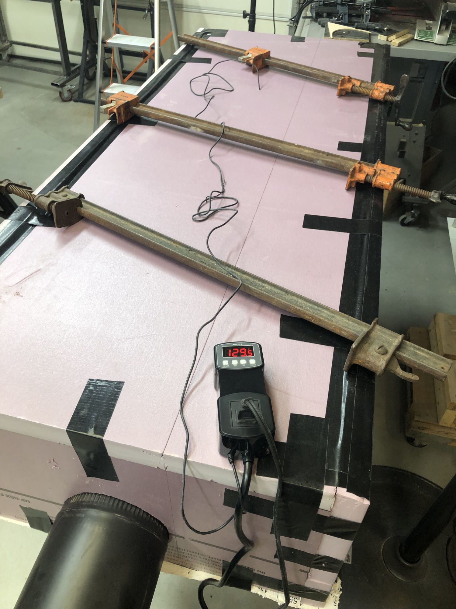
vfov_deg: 63.4
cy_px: 304
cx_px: 228
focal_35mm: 28
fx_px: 492
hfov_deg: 49.7
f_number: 1.8
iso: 25
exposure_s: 1/40
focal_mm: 4
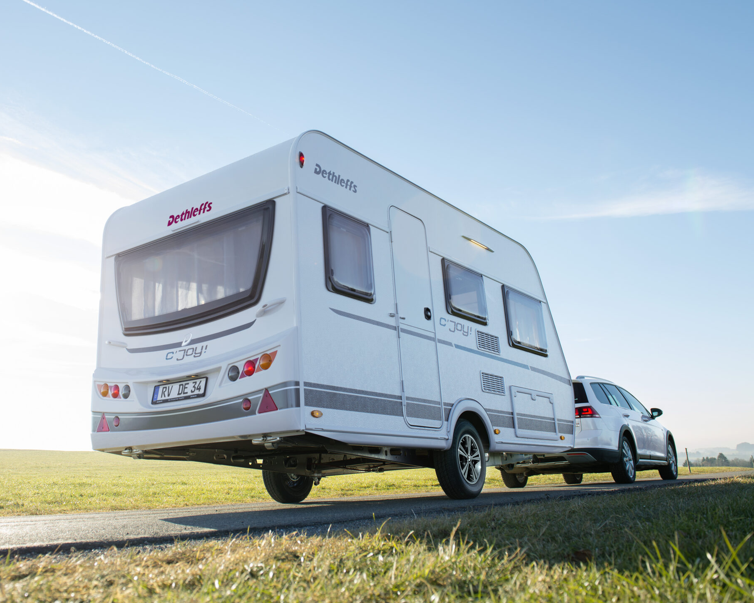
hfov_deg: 54.9
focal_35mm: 32
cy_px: 250
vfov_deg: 45.6
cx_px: 276
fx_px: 714
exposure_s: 1/200
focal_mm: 24
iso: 50
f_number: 5
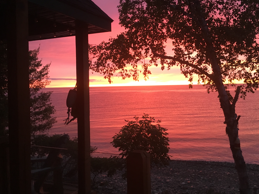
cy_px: 86
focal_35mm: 33
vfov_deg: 42.9
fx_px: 247
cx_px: 147
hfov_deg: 55.2
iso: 160
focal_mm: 4.15
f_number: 2.2
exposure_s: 1/30
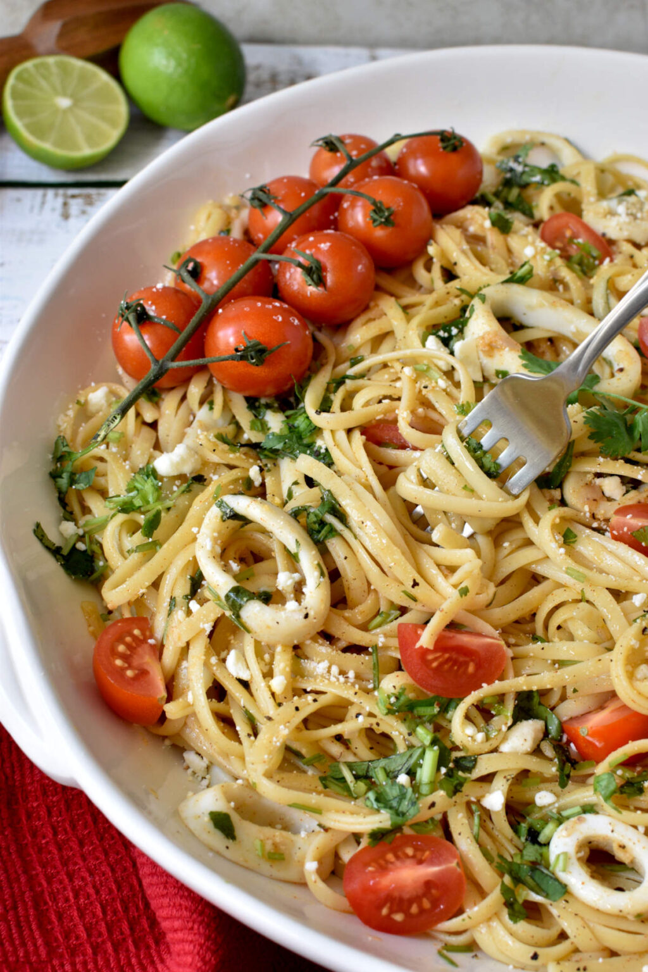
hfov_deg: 25.8
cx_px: 324
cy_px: 486
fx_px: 1417
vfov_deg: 37.9
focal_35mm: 52
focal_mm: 35
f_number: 6.3
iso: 640
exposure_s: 1/40
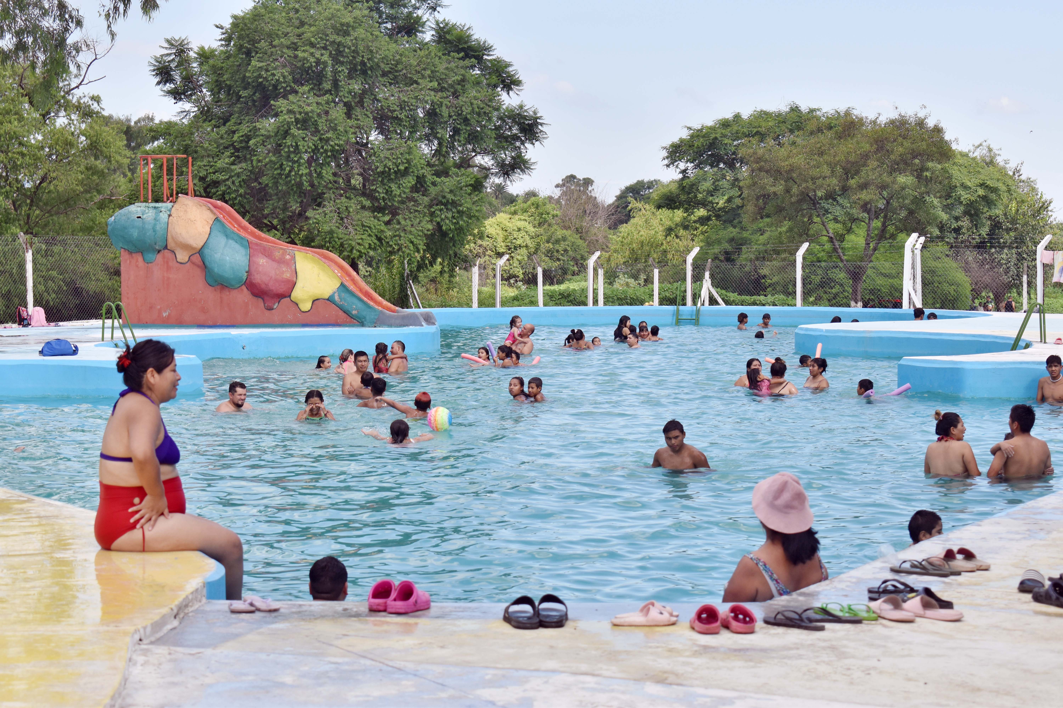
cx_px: 532
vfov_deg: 16.6
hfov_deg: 24.6
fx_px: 2436
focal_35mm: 82
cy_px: 354
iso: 200
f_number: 5.6
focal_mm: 55
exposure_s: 1/640
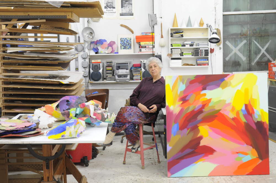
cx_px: 138
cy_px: 92
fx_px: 402
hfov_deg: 37.9
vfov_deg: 25.7
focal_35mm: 52
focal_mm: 35
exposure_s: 1/20
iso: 400
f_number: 5.6
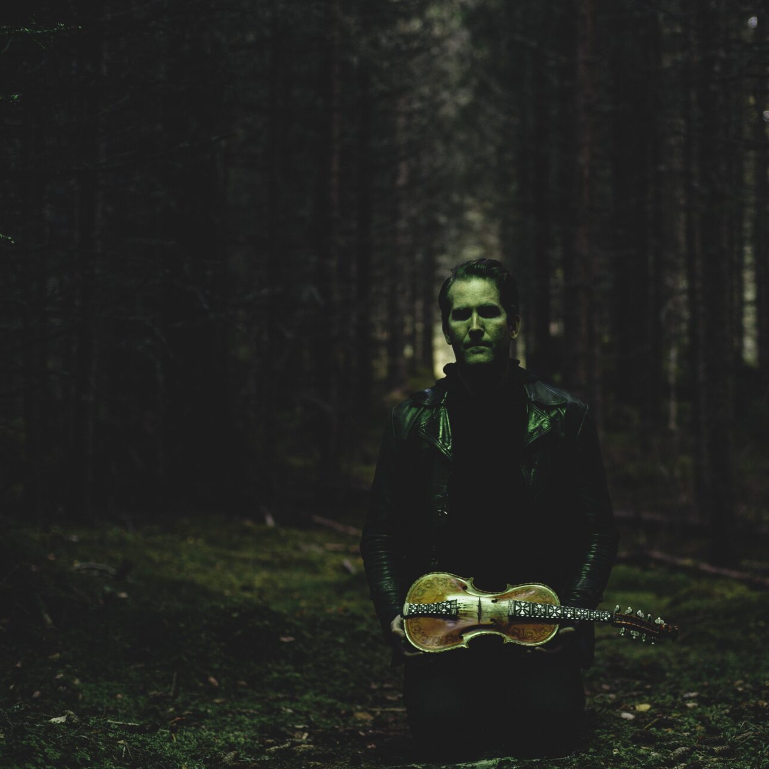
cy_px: 374
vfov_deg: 25.7
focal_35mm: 67
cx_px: 494
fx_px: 1684
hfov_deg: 25.6
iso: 80
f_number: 2.2
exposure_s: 1/80
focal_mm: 50
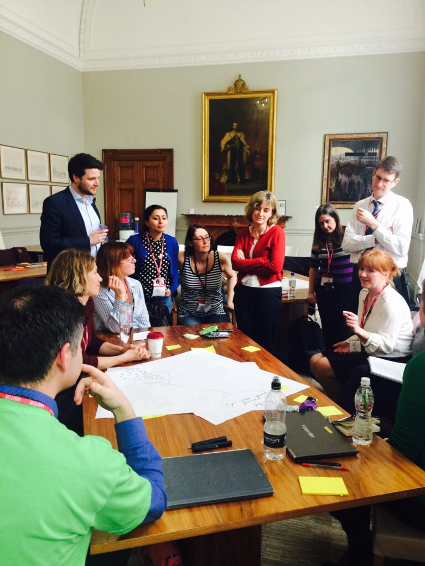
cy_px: 283
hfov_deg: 48.2
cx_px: 212
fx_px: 475
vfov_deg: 61.7
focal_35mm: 29
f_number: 2.2
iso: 100
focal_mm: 4.15
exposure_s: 1/30
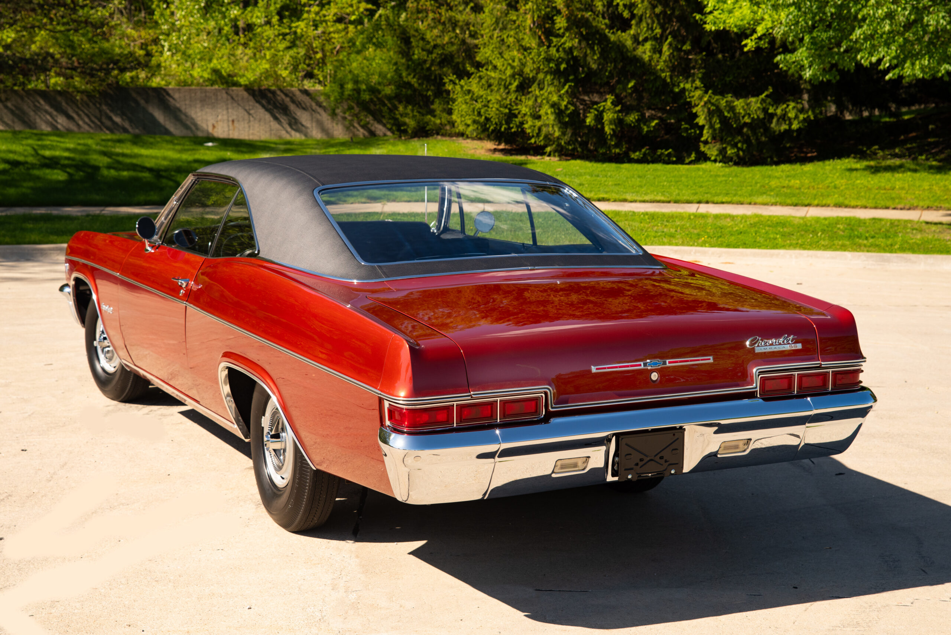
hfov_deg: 36.2
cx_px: 476
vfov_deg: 24.6
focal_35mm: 55
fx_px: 1453
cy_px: 318
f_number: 6.3
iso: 400
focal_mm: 55
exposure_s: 1/640
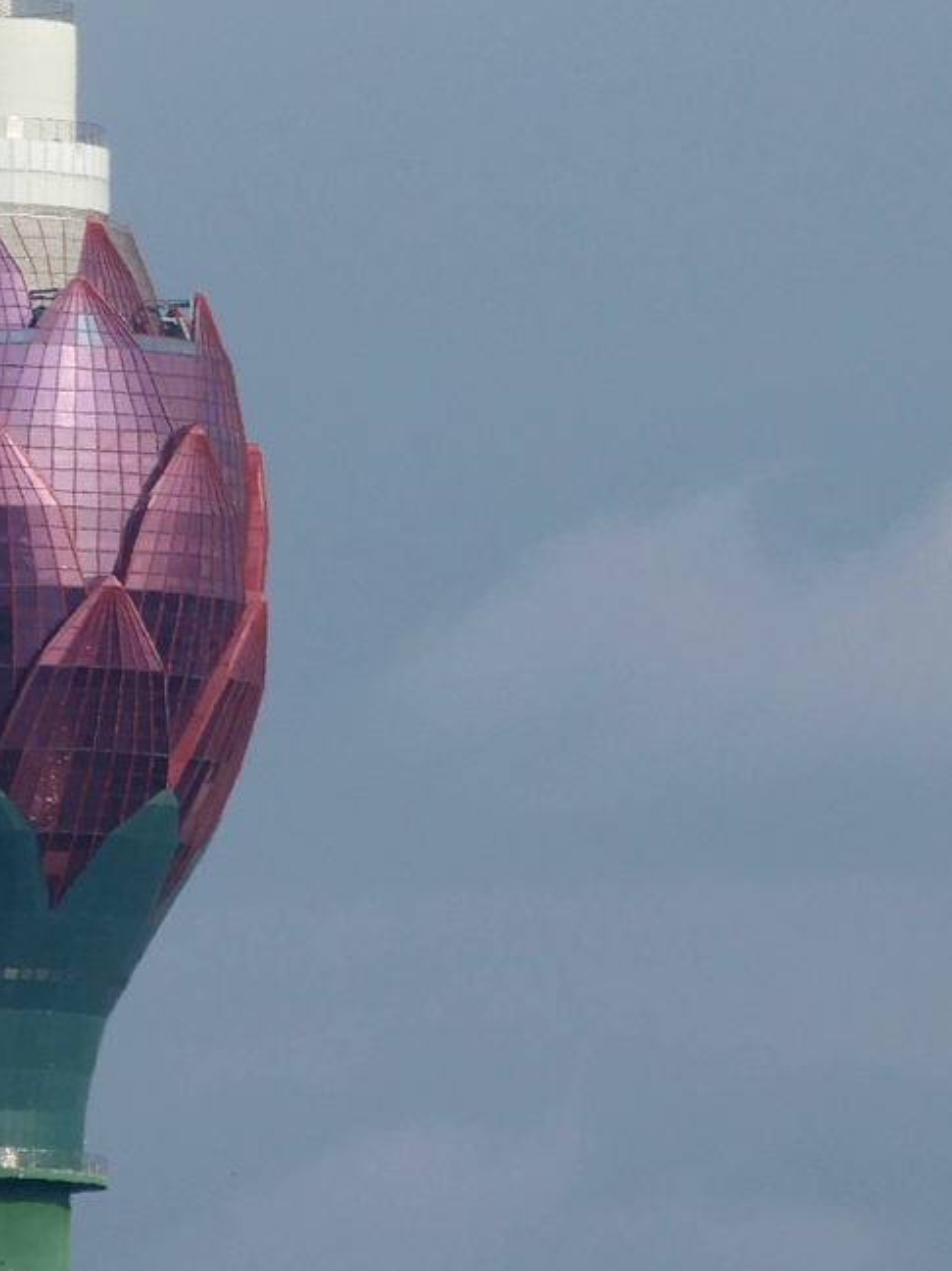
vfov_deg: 1.7
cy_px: -126
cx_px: 26
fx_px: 43569
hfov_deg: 1.3
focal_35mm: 1187
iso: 80
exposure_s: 1/400
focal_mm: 80.3
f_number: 6.3
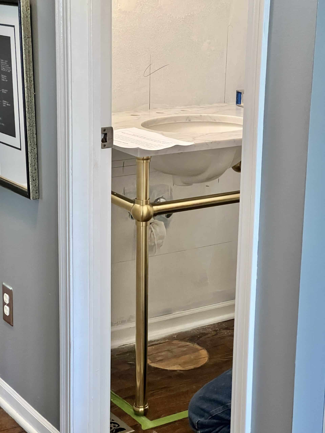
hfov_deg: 19.1
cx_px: 162
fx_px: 964
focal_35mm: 77
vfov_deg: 25.3
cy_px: 216
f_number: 2.8
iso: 640
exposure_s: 1/40
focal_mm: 9
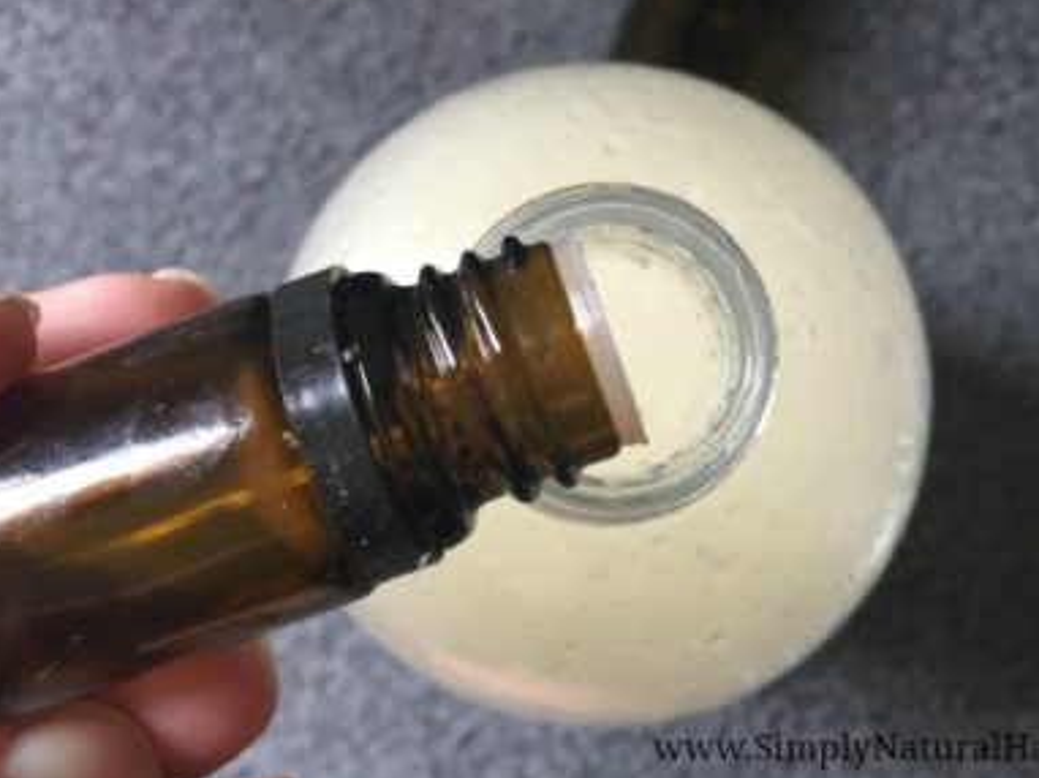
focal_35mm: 38
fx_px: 1140
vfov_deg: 37.4
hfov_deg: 49.0
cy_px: 279
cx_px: 528
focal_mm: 4.15
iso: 40
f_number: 2.2
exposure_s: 1/30
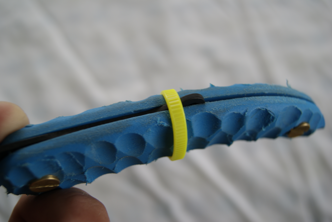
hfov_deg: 46.3
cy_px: 111
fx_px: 388
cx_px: 166
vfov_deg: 32.0
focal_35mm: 42
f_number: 4.5
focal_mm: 28
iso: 125
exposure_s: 1/50
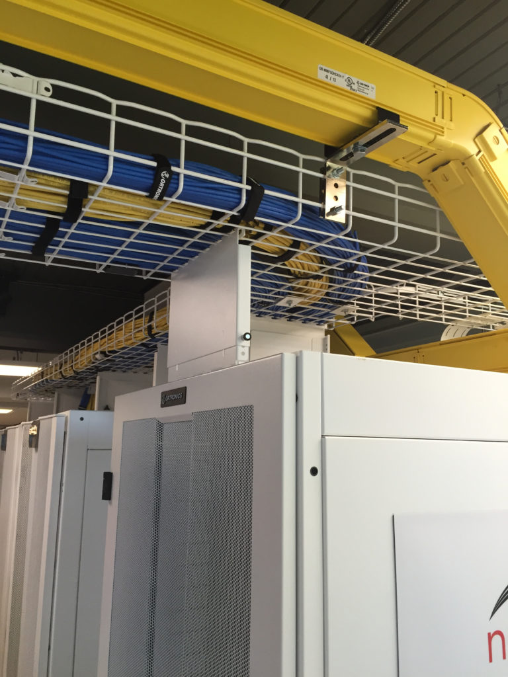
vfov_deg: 61.7
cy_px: 338
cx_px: 254
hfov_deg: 48.2
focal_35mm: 29
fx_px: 567
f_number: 2.2
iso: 32
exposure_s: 1/30
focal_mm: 4.15
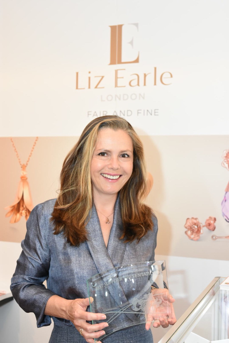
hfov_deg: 25.8
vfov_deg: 37.9
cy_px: 172
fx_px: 501
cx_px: 114
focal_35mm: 52
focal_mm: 35
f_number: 4.5
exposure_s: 1/125
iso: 1250
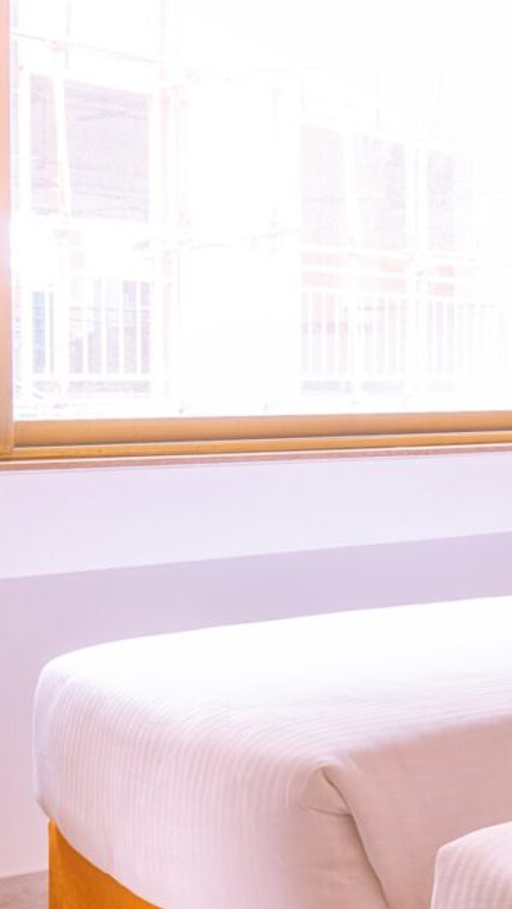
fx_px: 1399
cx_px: 930
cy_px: 517
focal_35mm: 58
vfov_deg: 36.0
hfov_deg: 17.0
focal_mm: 17
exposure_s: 3
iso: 64
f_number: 10
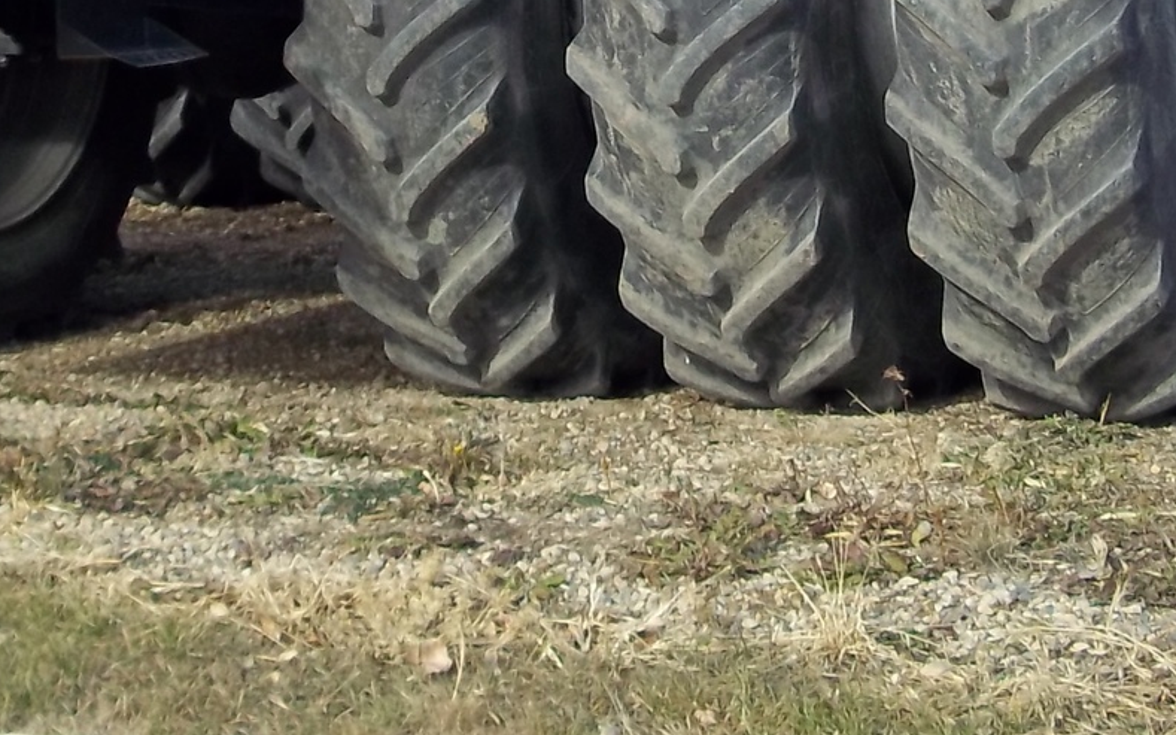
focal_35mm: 99
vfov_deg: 12.7
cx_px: 464
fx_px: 3173
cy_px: -264
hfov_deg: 21.0
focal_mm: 6.5
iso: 80
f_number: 8
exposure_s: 1/125
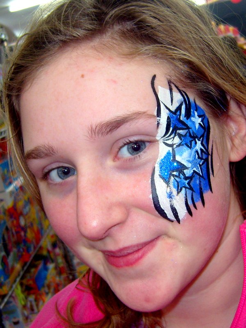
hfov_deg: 40.7
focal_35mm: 35
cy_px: 164
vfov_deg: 52.6
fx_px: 332
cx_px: 123
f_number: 2.8
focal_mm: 7.4
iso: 100
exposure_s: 1/30
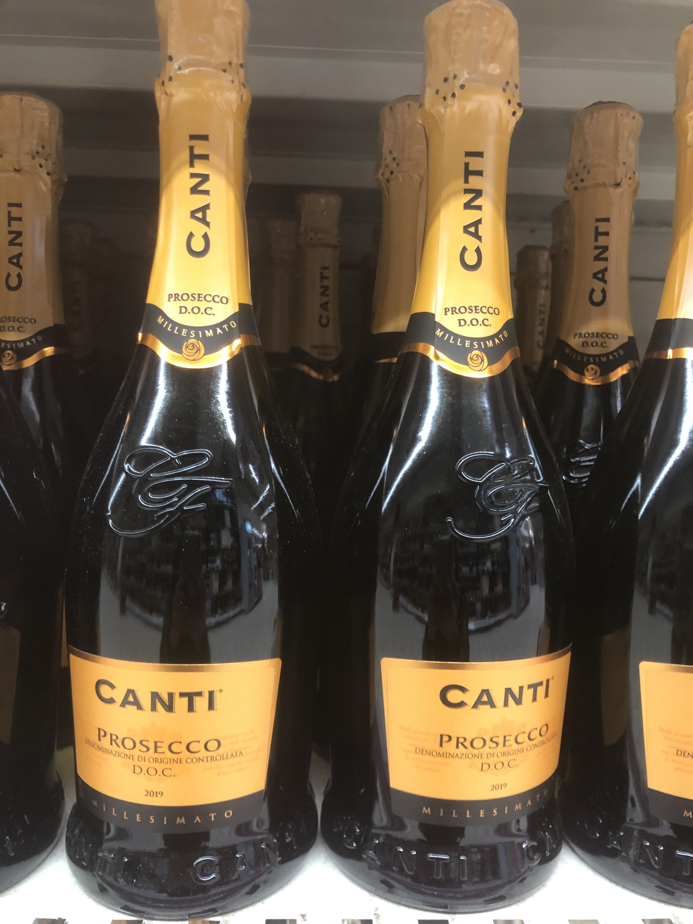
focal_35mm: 28
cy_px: 462
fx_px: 747
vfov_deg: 63.4
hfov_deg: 49.7
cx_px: 346
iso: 100
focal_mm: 4
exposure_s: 1/11
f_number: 1.8
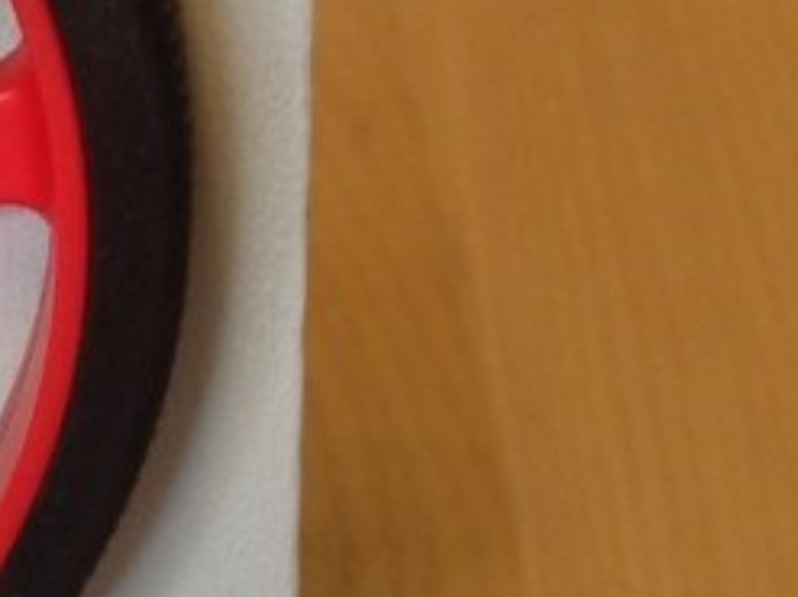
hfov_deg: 10.0
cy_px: 1346
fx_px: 4309
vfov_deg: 7.5
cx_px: -643
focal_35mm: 187
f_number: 2.4
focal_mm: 4.13
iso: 80
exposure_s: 1/20
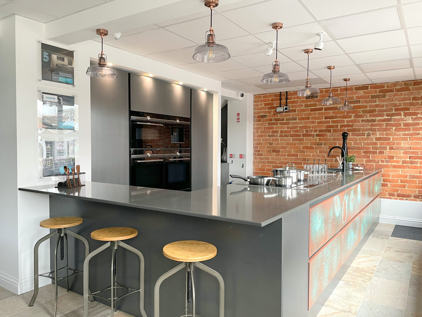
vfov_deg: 51.4
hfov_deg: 65.3
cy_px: 162
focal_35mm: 27
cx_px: 207
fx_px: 329
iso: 80
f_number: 1.6
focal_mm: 4.2
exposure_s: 1/50
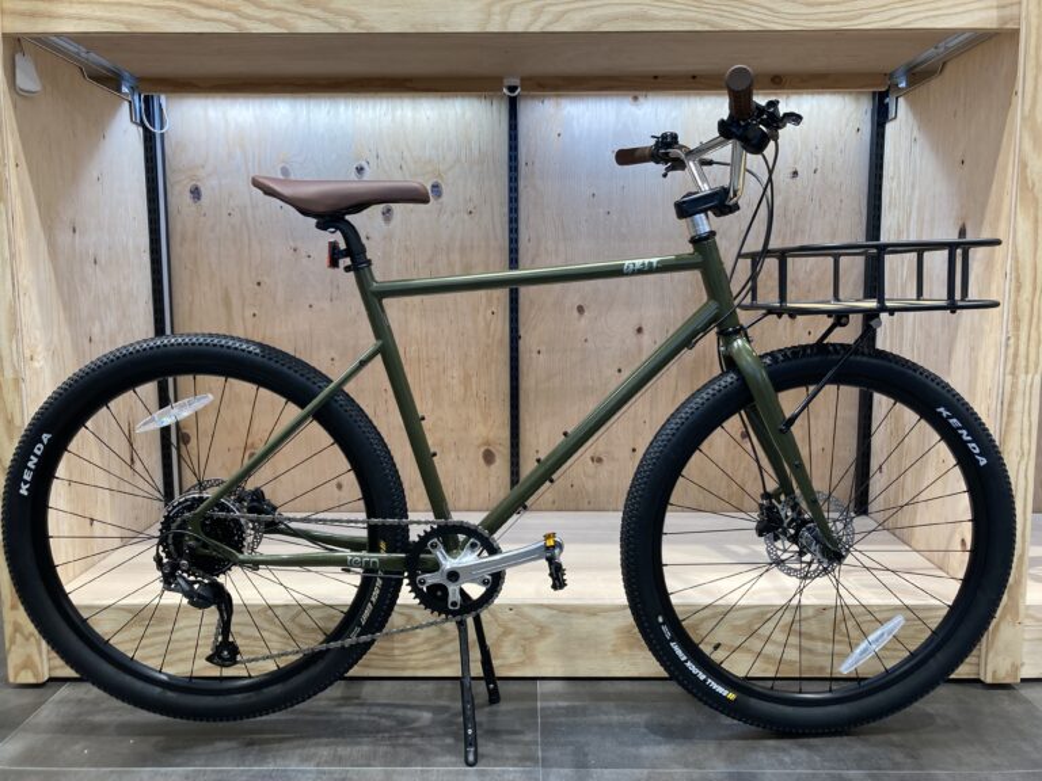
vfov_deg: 49.7
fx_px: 843
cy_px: 390
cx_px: 521
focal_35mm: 28
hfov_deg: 63.4
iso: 50
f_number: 1.8
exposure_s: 1/50
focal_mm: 3.99
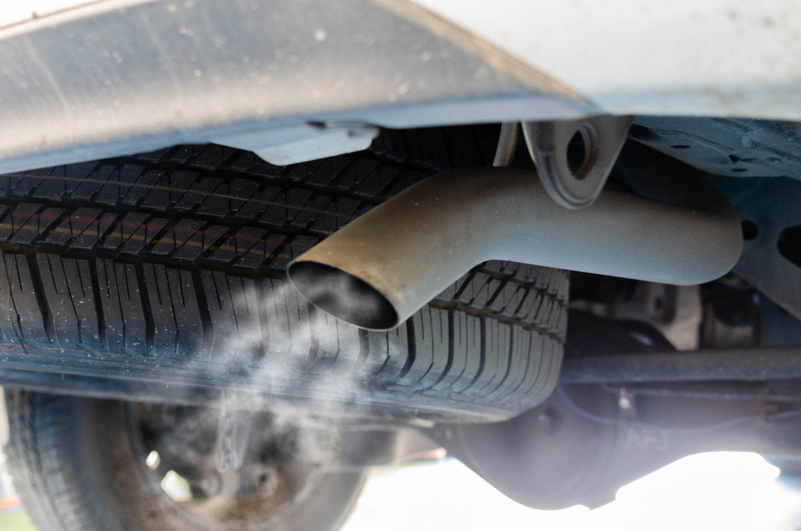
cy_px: 266
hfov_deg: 41.2
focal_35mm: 48
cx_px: 400
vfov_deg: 28.0
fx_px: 1066
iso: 400
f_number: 4
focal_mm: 32
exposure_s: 1/6
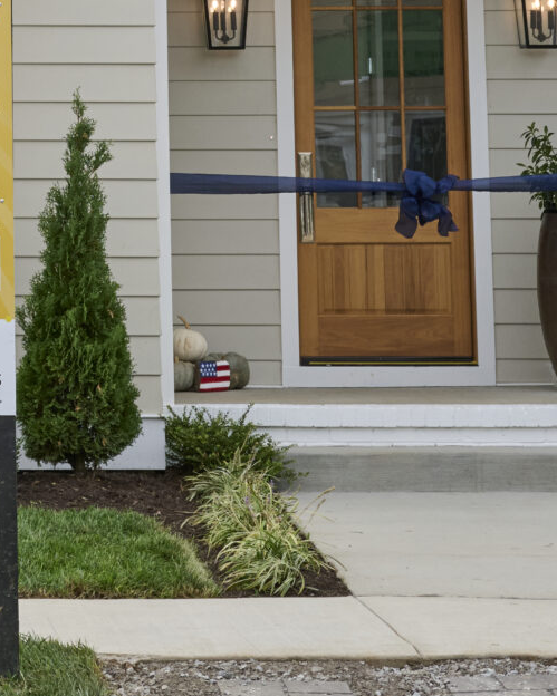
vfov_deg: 11.9
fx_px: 3174
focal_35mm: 154
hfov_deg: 9.9
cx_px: -114
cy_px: -394
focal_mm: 40
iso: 400
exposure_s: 1/500
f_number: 8
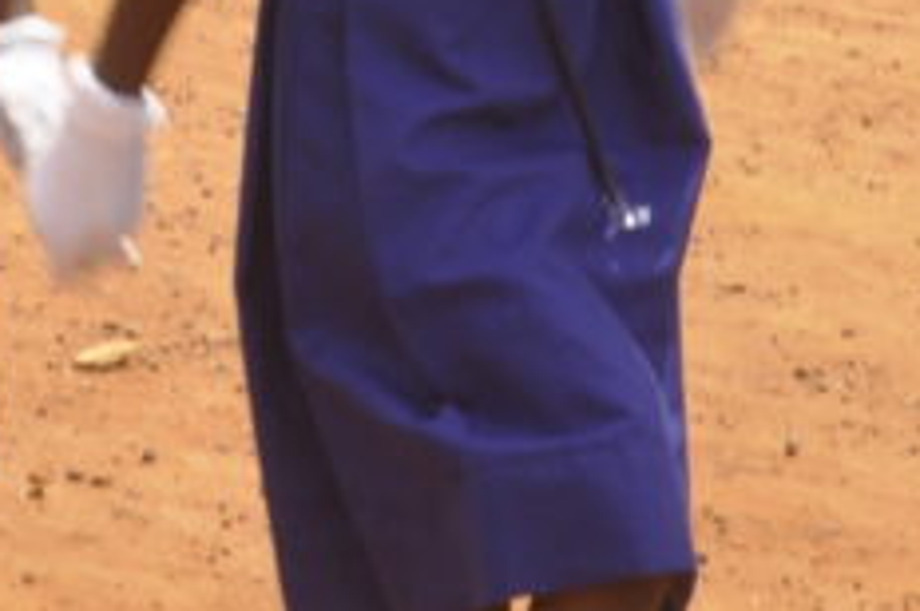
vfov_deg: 3.9
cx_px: -682
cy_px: -250
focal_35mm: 348
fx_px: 8889
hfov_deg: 5.8
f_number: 16
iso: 200
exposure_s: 1/200
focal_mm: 35
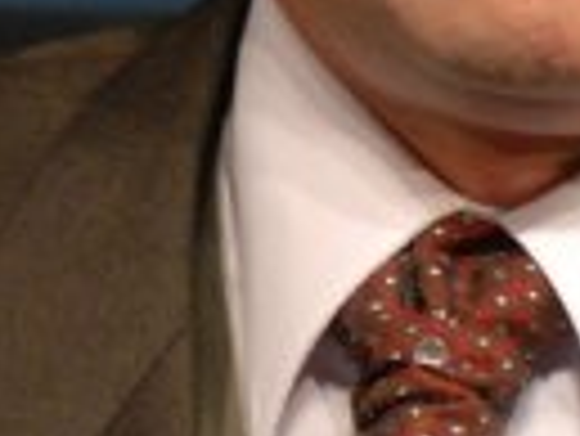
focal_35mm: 346
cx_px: 405
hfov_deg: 5.7
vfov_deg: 4.3
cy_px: 196
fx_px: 5798
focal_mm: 31
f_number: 4.5
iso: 800
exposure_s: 1/50
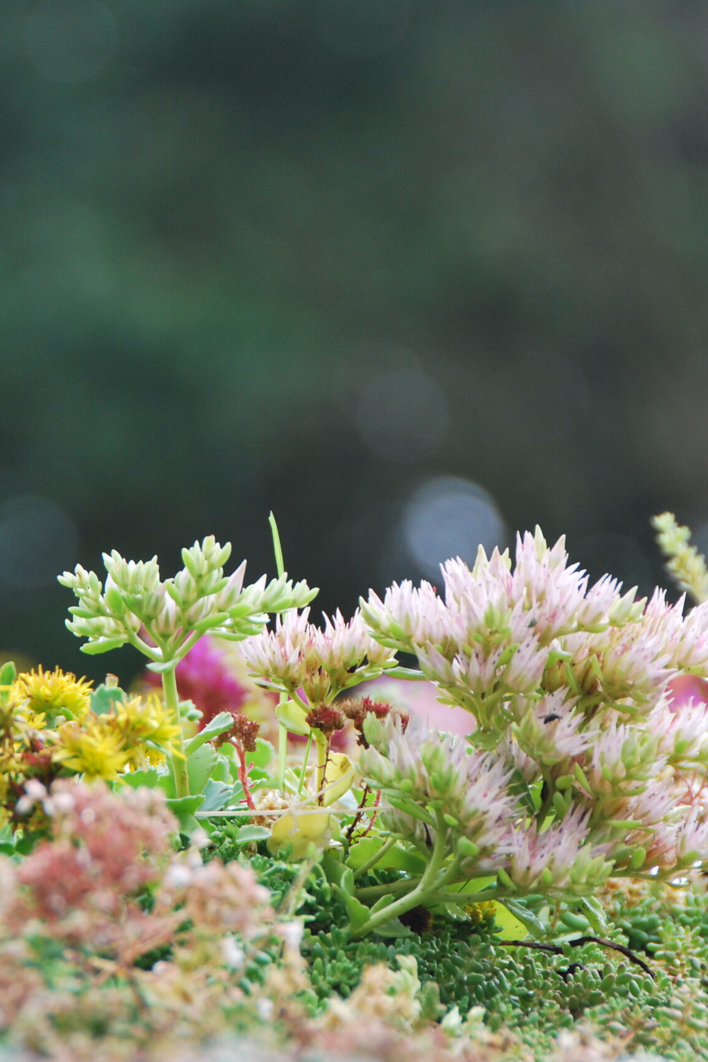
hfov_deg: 3.6
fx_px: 11266
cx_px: 334
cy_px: 531
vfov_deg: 5.4
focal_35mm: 382
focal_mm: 170
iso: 320
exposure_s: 1/500
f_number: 5.6
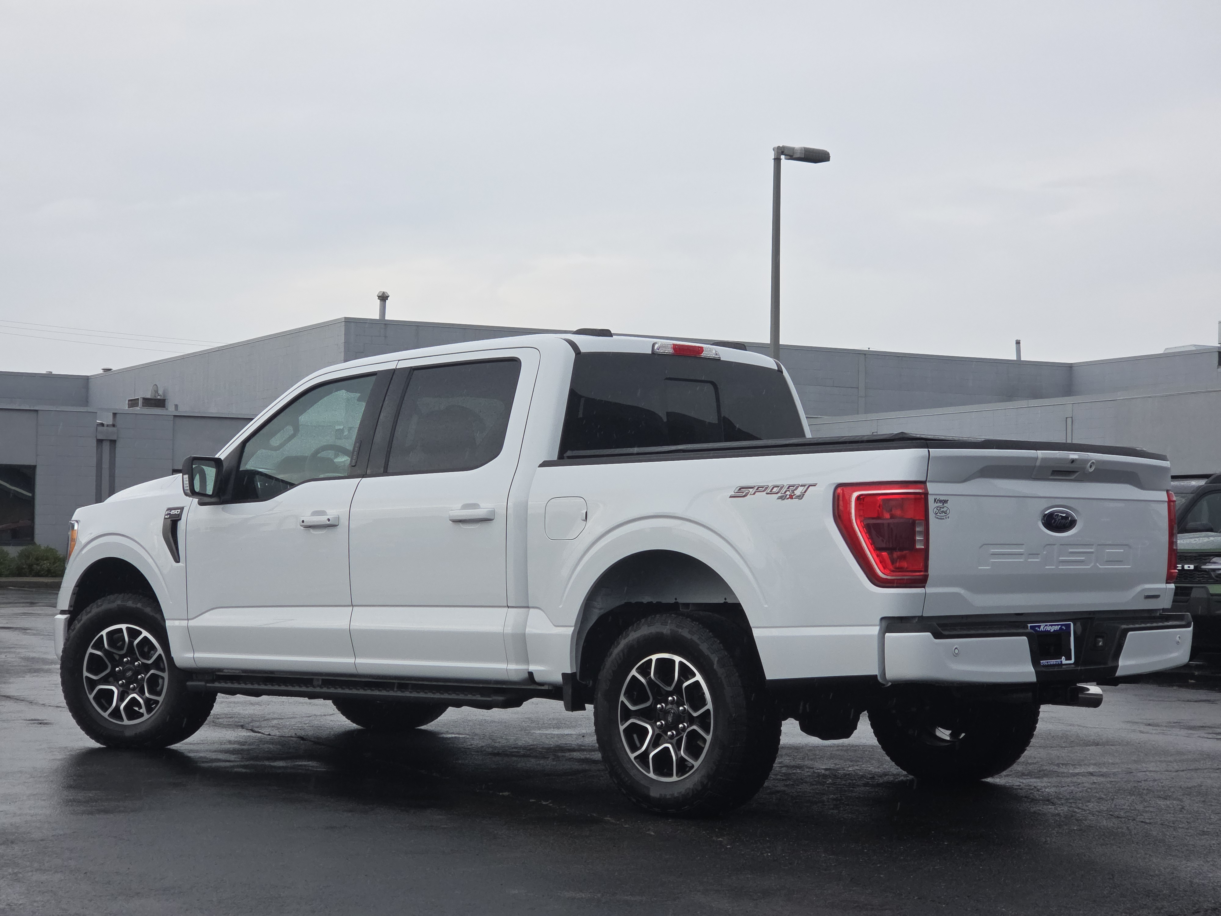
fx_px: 2434
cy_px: 458
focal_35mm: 69
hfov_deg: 28.2
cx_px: 610
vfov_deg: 21.3
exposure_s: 1/526
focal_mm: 7
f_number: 2.4
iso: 25
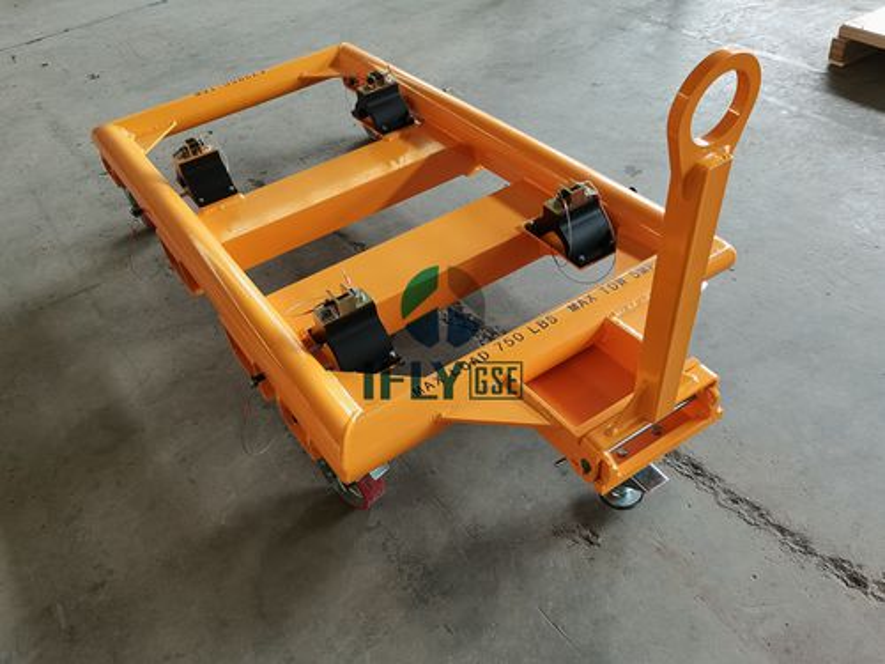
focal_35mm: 30
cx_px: 442
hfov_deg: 60.0
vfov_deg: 46.8
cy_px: 332
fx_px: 767
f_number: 1.8
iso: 160
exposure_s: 1/50
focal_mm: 5.58
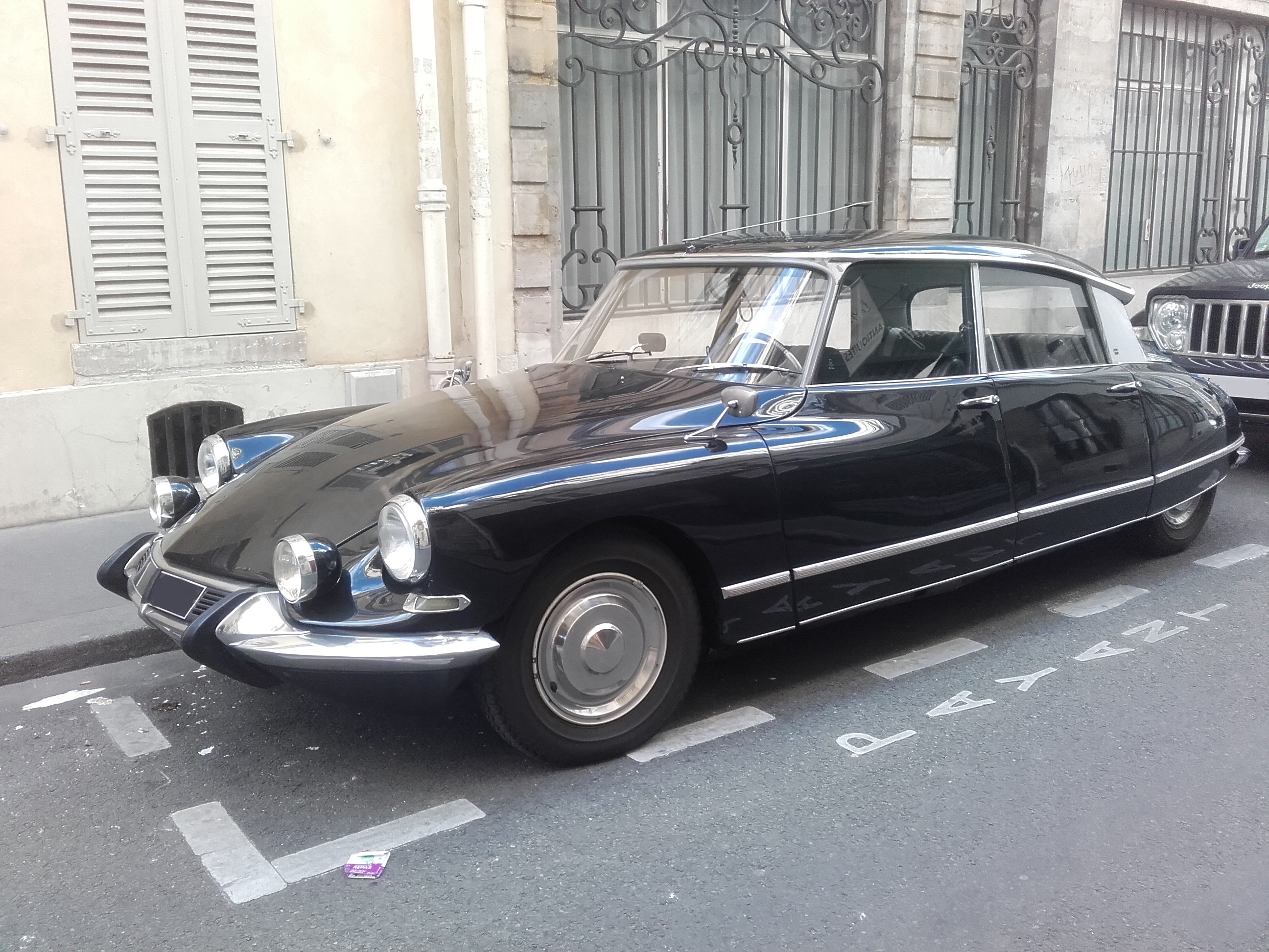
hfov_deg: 58.4
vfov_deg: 45.4
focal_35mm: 31
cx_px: 634
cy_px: 476
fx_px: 1136
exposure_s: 1/100
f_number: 2.2
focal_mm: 3.31
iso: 80
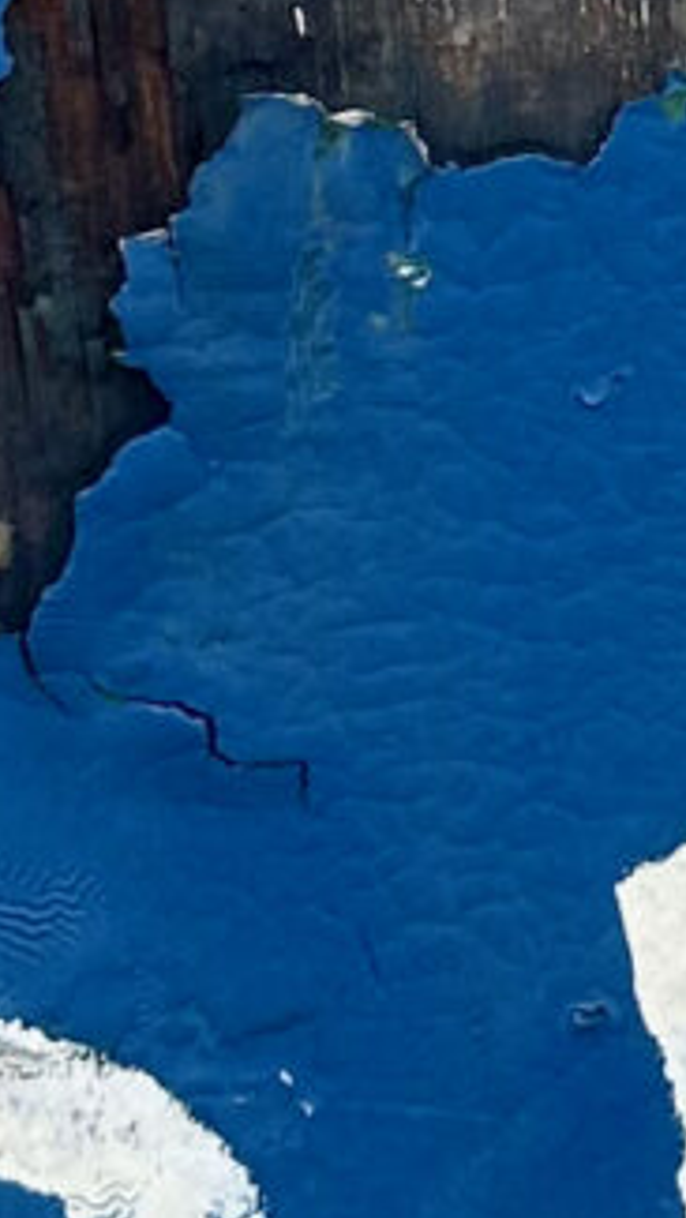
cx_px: 645
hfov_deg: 5.9
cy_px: -768
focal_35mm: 206
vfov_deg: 10.0
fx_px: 6656
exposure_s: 1/241
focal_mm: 6.86
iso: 64
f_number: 1.78
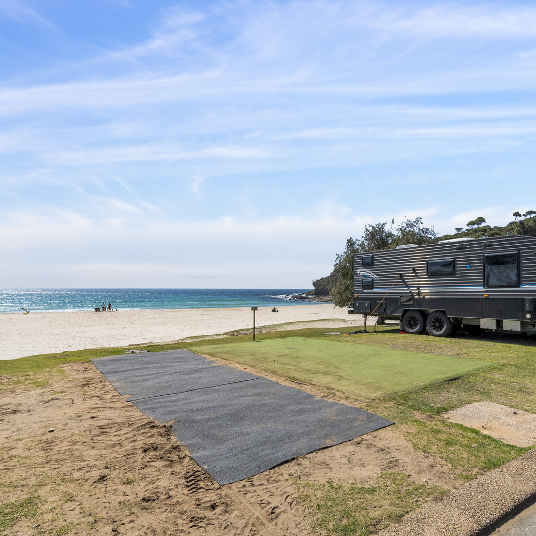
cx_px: 327
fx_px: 368
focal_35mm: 21
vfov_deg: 72.1
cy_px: 273
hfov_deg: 71.2
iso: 200
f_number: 8
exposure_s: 1/640
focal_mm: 11
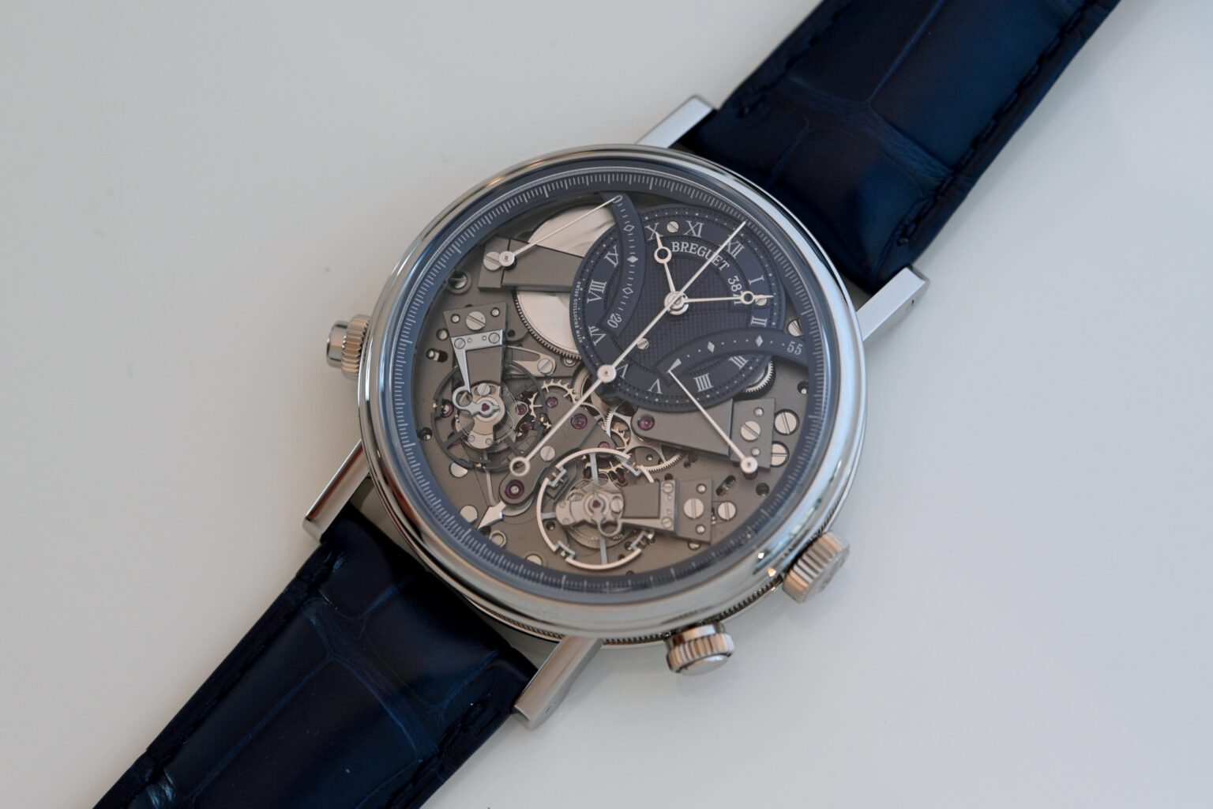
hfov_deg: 33.4
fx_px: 2022
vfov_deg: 22.6
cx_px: 606
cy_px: 404
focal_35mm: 60
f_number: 7.1
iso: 400
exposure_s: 1/30
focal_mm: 60
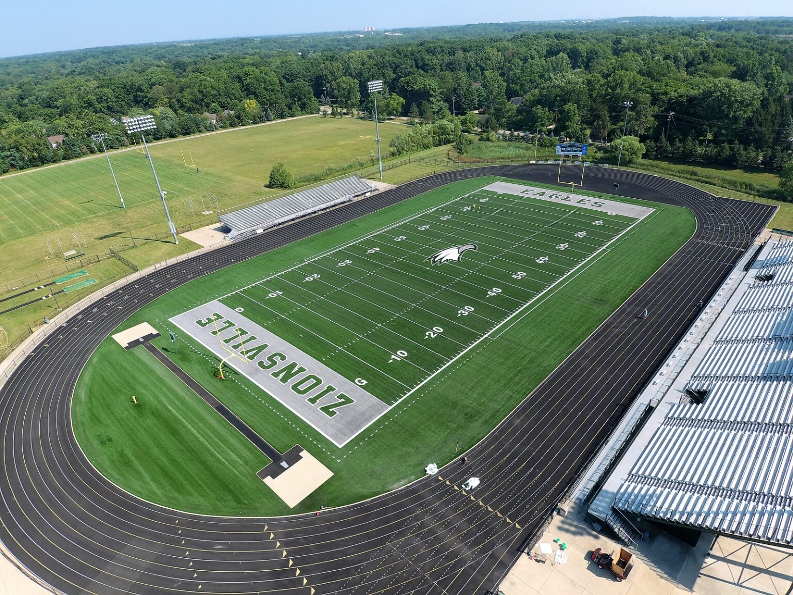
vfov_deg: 74.7
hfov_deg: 91.0
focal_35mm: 17
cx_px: 396
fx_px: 389
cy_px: 298
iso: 100
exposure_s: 1/672
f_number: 2.8
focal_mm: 3.15
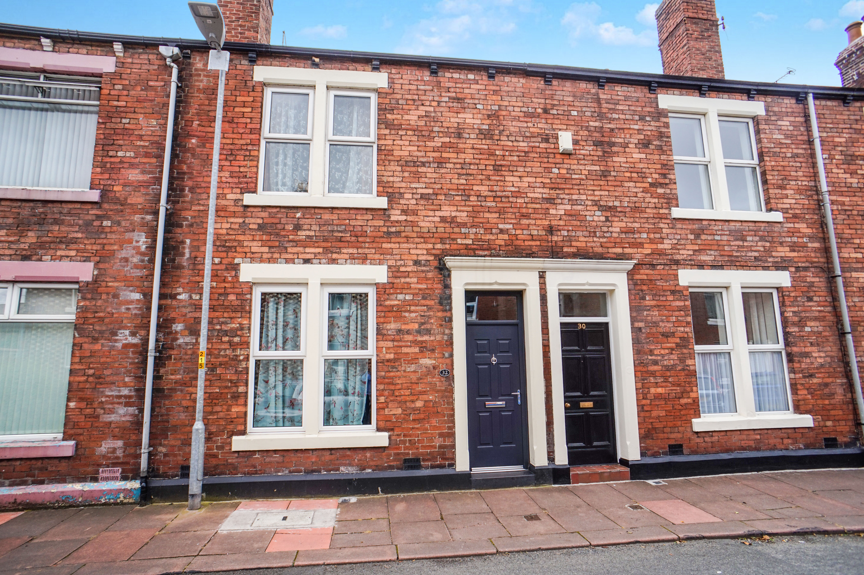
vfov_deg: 53.1
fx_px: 576
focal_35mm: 24
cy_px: 288
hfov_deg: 73.8
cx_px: 432
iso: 100
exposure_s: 1/100
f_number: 8
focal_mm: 16
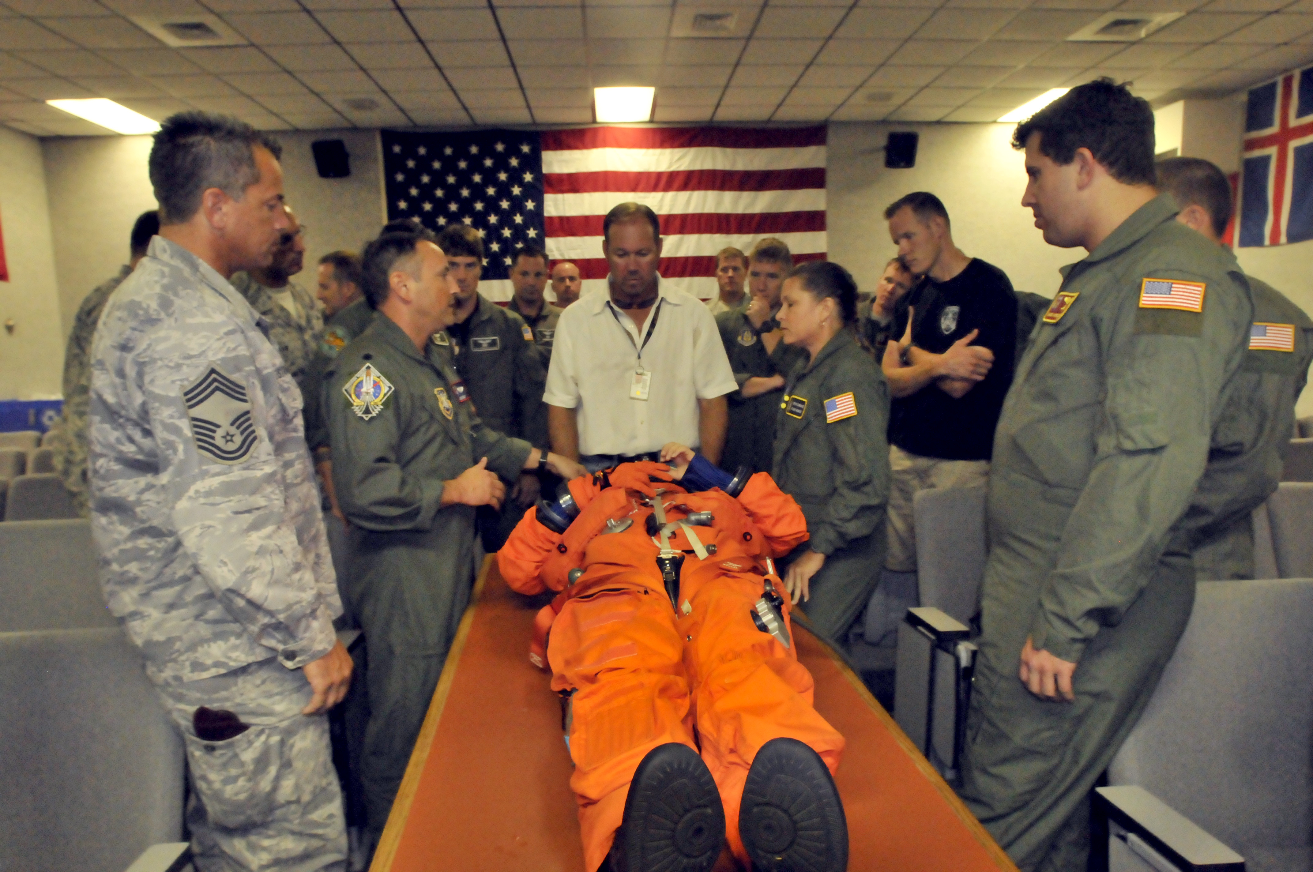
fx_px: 765
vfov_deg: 59.4
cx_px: 656
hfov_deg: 81.3
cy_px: 436
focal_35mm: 21
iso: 3200
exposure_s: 1/80
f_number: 7.1
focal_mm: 14
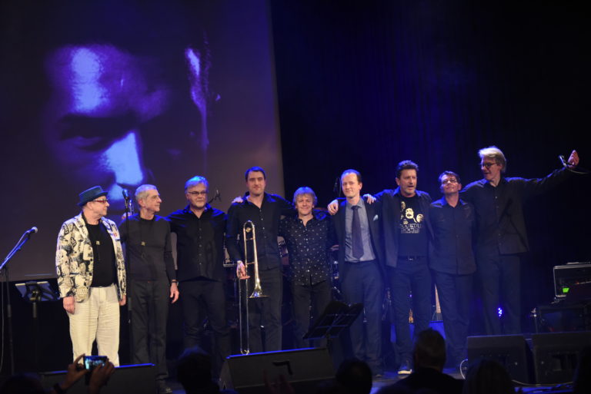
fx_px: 986
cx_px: 296
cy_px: 197
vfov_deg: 22.7
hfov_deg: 33.4
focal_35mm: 60
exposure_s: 1/200
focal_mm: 60
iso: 2500
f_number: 2.8
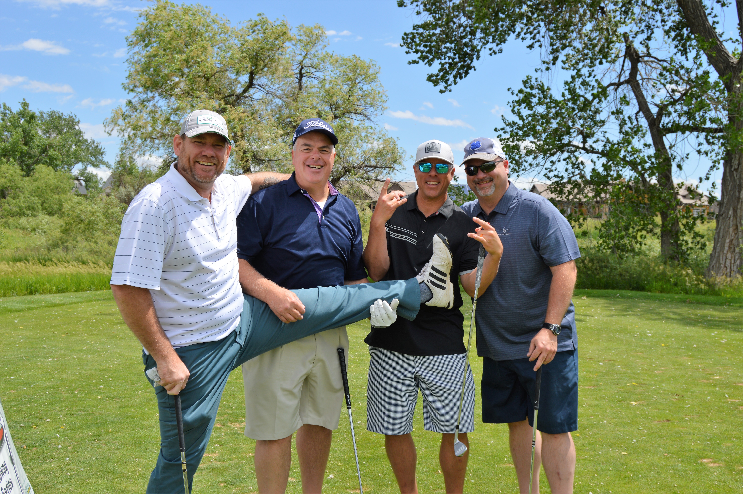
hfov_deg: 53.2
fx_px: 742
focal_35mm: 36
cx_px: 372
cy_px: 247
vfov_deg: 36.8
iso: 100
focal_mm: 24
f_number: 8
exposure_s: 1/250
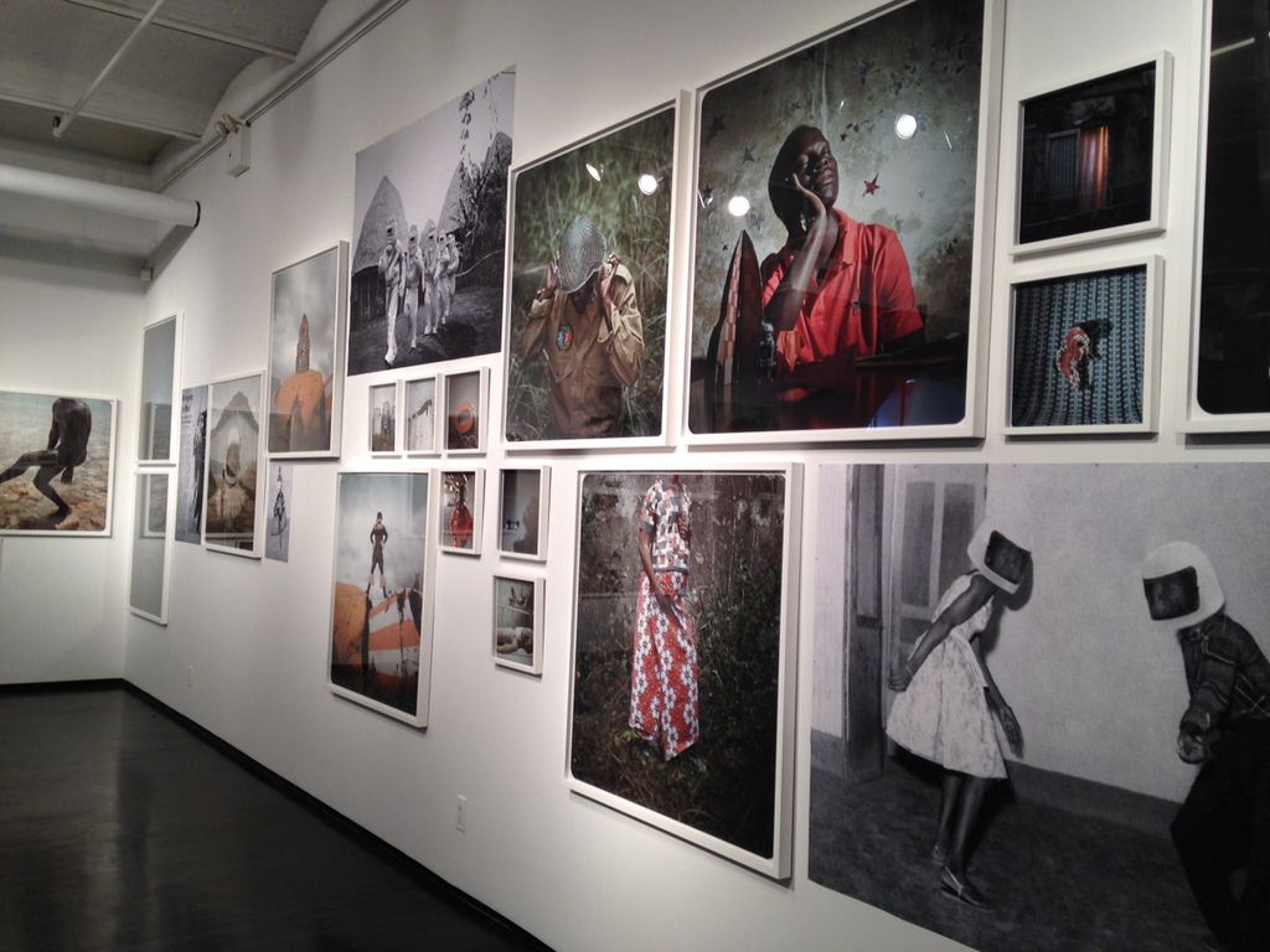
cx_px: 635
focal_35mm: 33
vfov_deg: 42.9
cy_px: 476
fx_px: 1211
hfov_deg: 55.4
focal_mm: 4.12
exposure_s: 1/30
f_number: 2.4
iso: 50
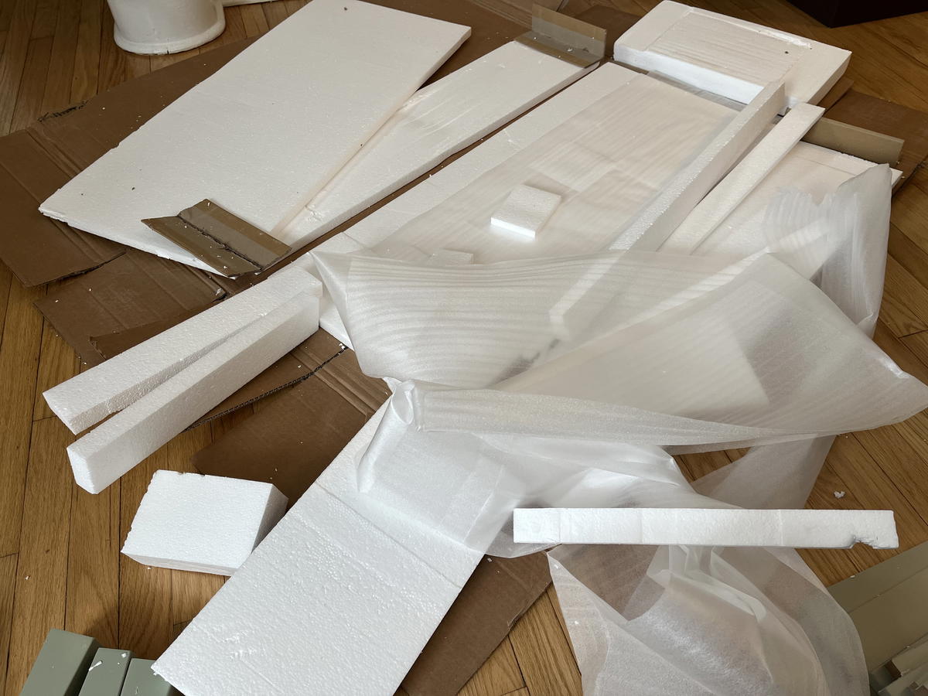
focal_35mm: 26
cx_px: 464
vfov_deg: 53.1
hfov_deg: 67.3
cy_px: 348
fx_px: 697
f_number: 1.6
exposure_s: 1/60
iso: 80
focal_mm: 5.1
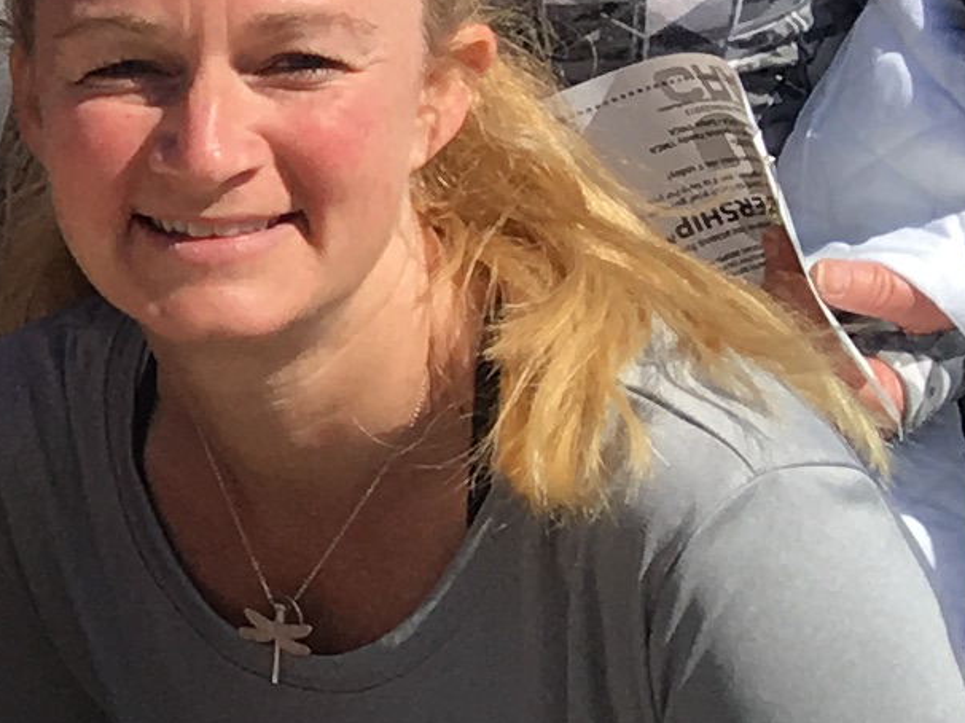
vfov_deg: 7.7
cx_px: -1795
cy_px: 615
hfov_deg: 8.7
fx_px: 5378
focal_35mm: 193
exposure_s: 1/1672
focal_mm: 4.15
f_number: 2.2
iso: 25
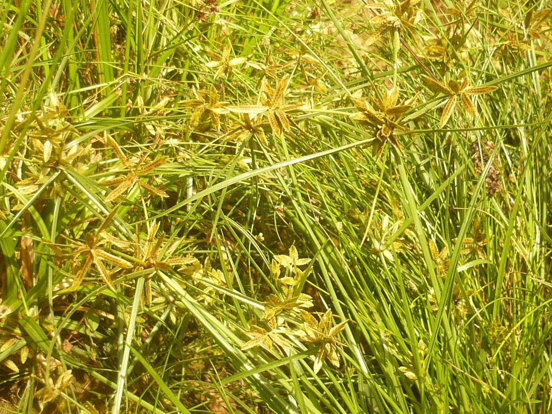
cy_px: 209
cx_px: 275
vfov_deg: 36.0
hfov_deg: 46.8
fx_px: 638
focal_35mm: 40
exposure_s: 1/500
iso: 100
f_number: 2.8
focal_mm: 5.8
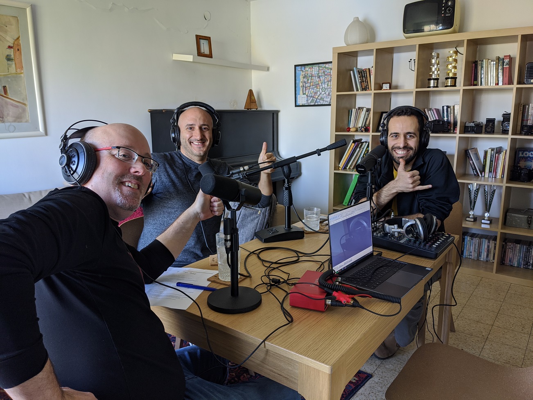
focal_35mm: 27
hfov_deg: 65.3
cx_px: 266
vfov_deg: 51.3
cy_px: 200
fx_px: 416
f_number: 1.73
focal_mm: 4.38
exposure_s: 1/38.7
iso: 53
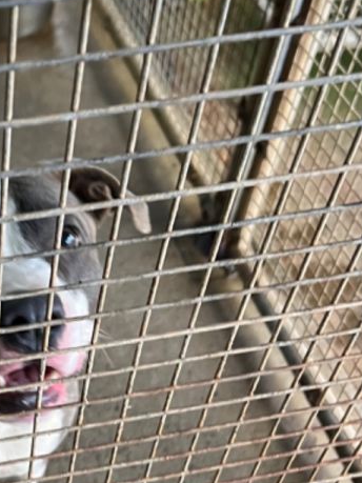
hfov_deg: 20.6
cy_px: 300
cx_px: -31
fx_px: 949
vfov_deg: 28.5
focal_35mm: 68
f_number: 1.5
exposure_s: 1/60
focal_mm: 5.7
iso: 160
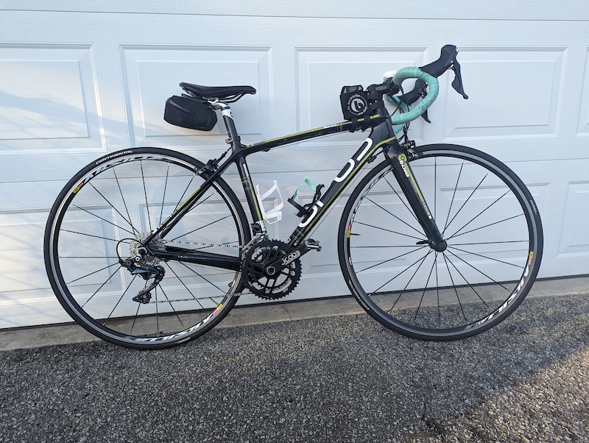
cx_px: 294
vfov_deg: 56.9
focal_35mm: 24
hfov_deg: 71.5
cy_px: 222
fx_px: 409
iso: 56
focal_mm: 6.81
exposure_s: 1/205
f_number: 1.85
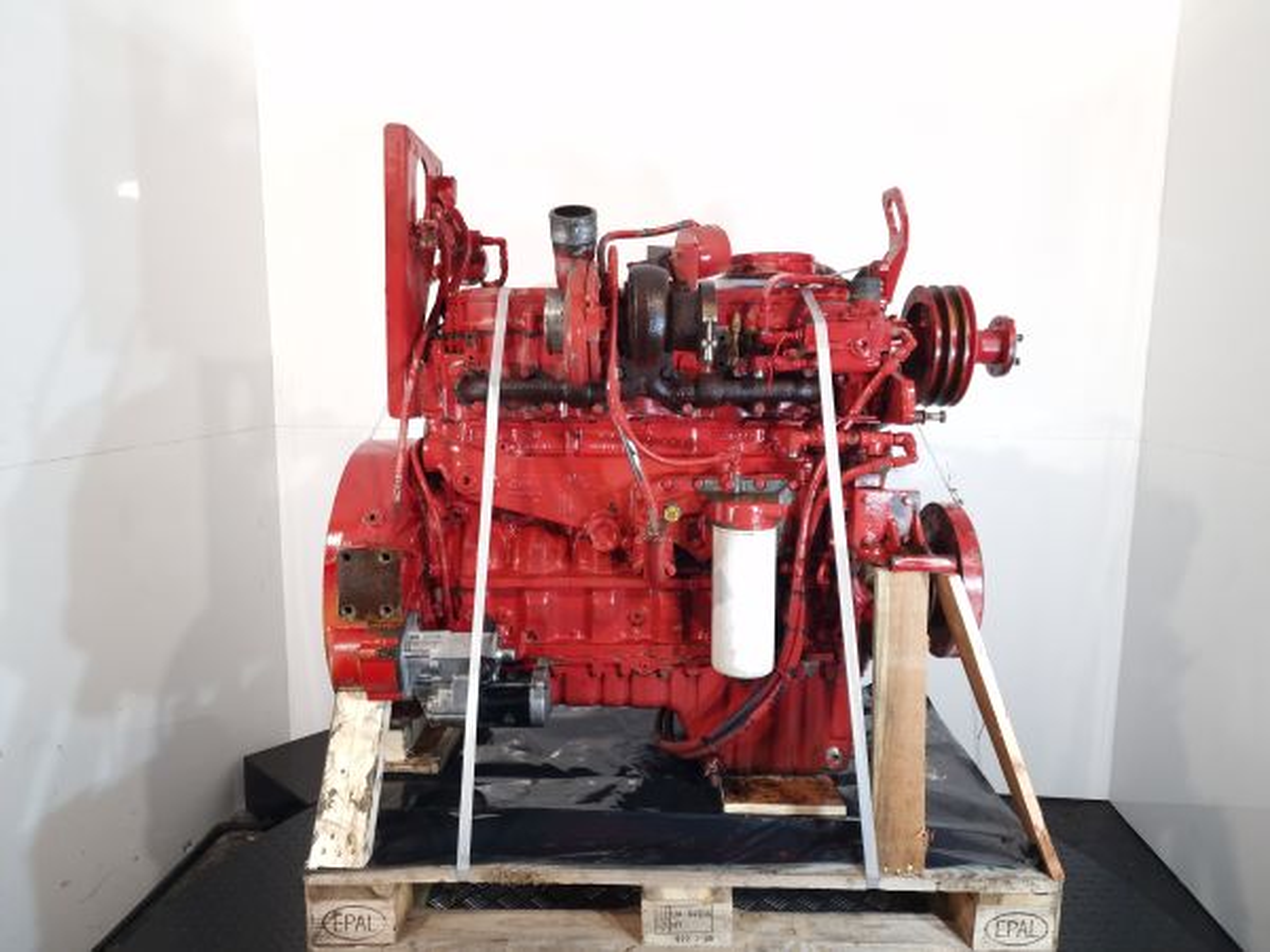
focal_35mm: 23
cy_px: 476
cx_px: 635
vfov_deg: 58.9
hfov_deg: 73.9
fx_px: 844
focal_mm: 6.4
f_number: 1.8
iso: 80
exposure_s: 1/50
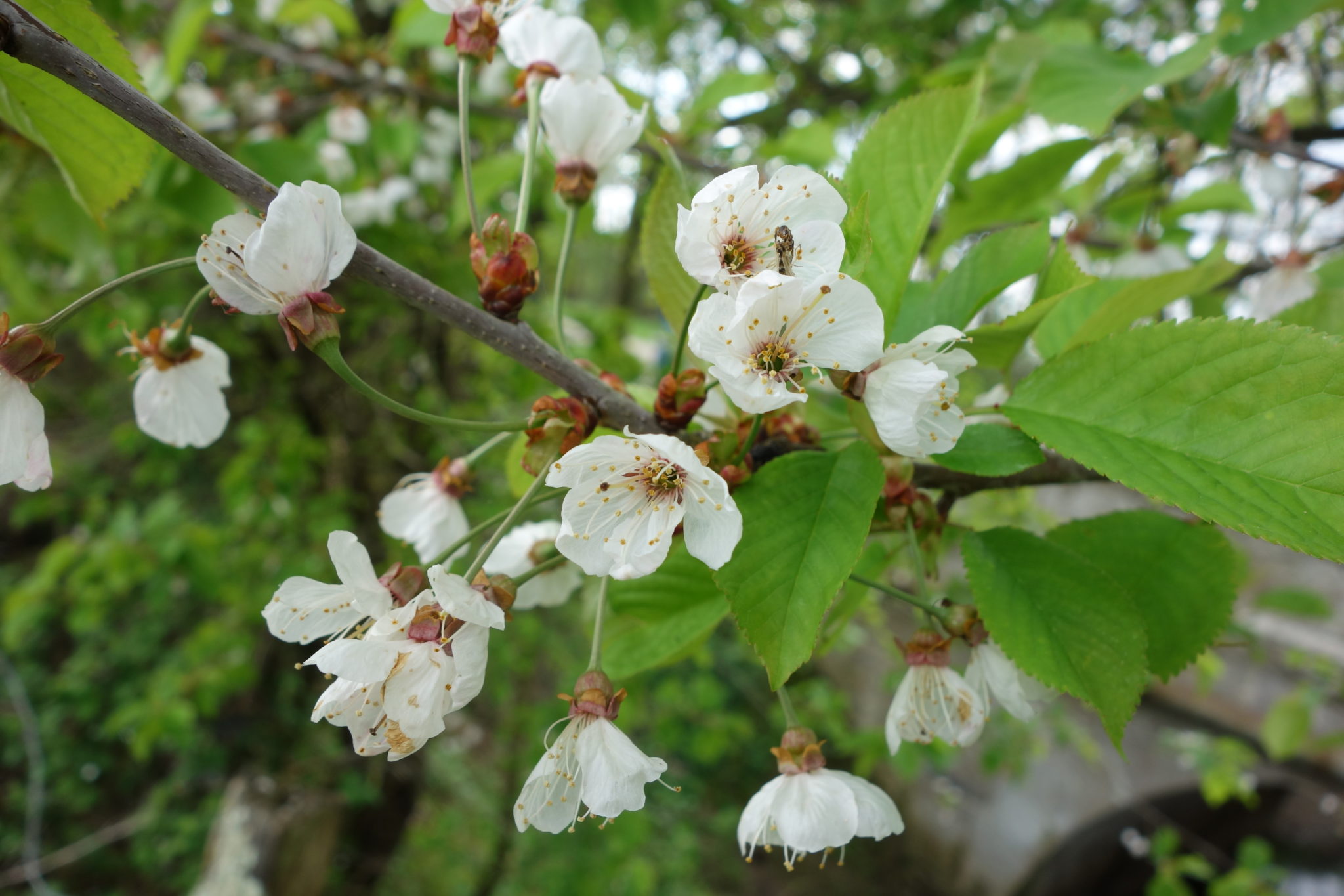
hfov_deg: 65.5
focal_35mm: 28
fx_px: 1045
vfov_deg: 46.4
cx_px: 672
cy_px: 448
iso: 125
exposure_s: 1/100
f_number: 5
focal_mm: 10.4
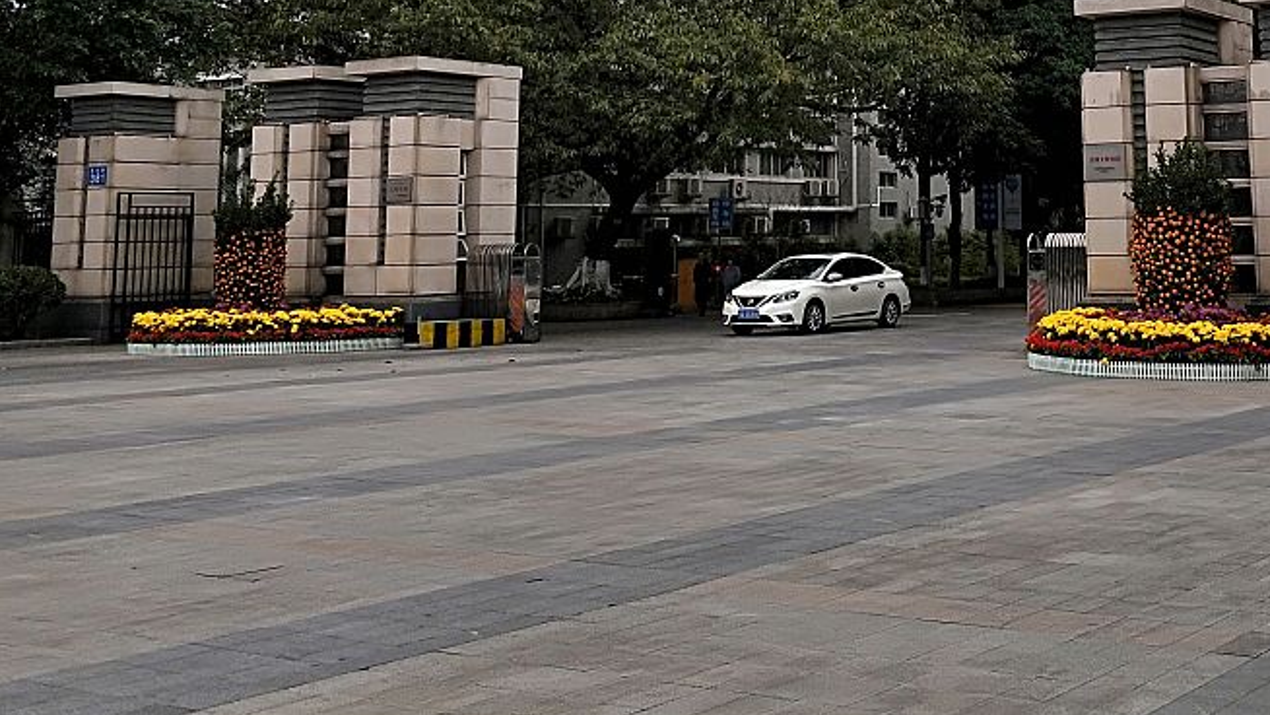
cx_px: 913
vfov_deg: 22.6
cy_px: -68
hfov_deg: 40.4
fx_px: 1684
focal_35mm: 50
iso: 33
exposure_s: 1/988
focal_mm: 4.27
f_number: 1.7
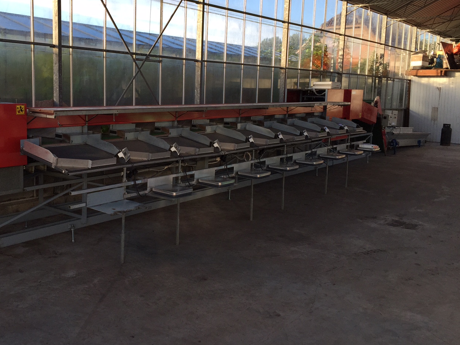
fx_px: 505
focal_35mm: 38
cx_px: 163
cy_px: 156
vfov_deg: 37.7
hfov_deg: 48.3
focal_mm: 4.15
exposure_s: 1/262
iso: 32
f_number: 2.2
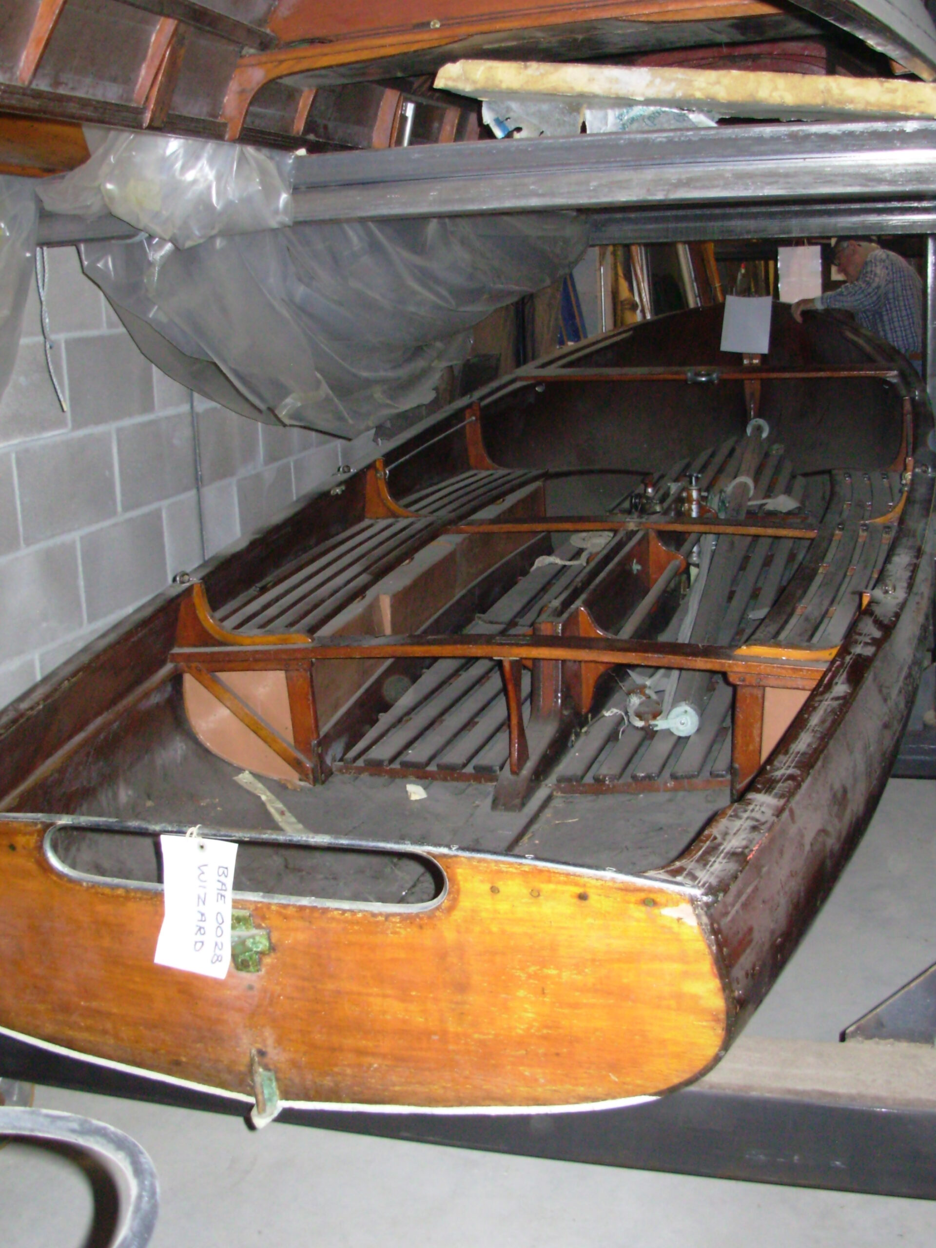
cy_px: 624
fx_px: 1370
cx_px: 468
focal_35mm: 38
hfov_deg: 37.7
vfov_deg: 49.0
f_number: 2.9
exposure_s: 1/117
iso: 183
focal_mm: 6.3
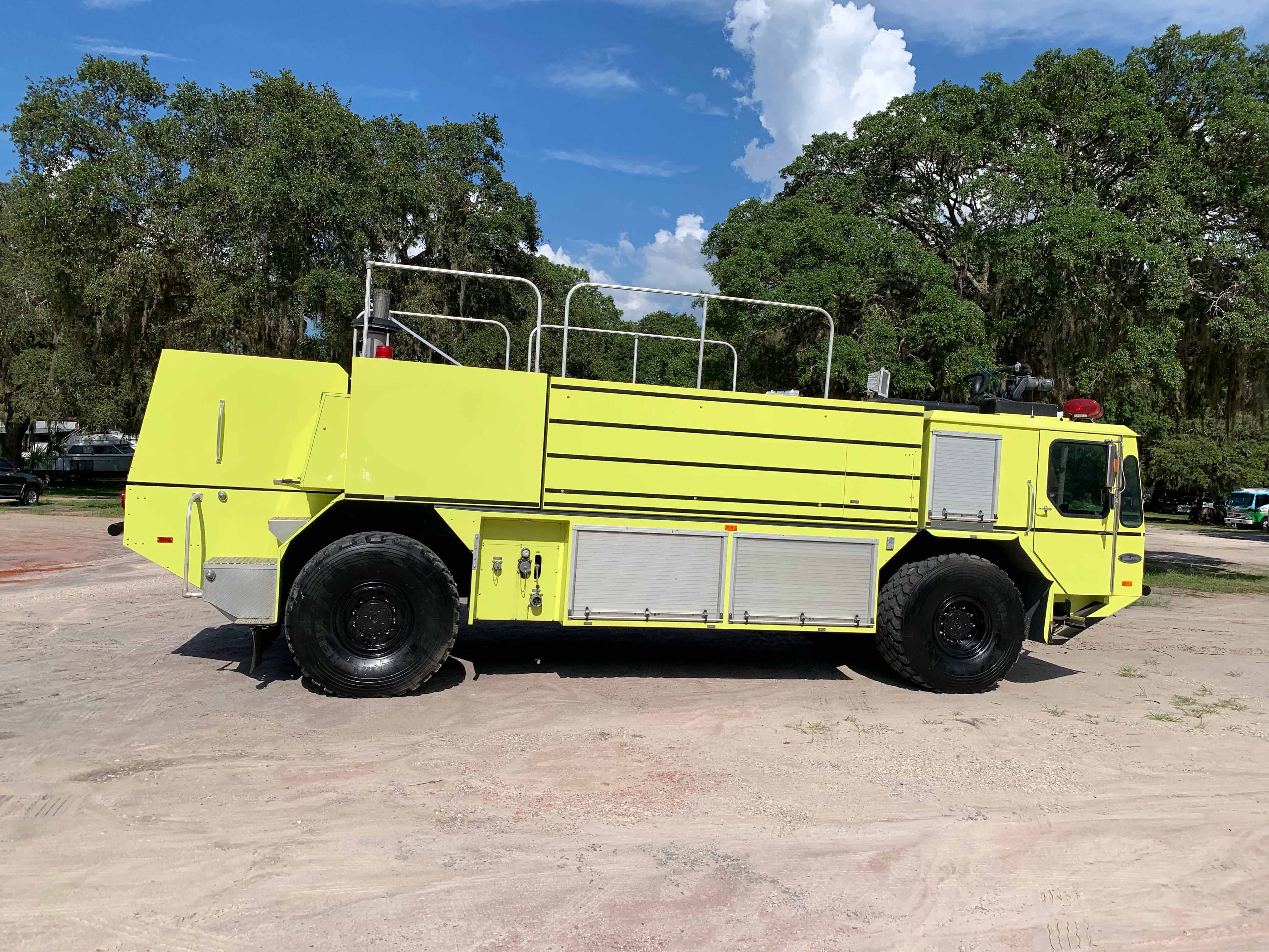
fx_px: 953
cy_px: 476
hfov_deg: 67.3
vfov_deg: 53.1
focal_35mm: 26
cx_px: 634
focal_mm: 4.25
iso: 25
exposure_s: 1/4673
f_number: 1.8
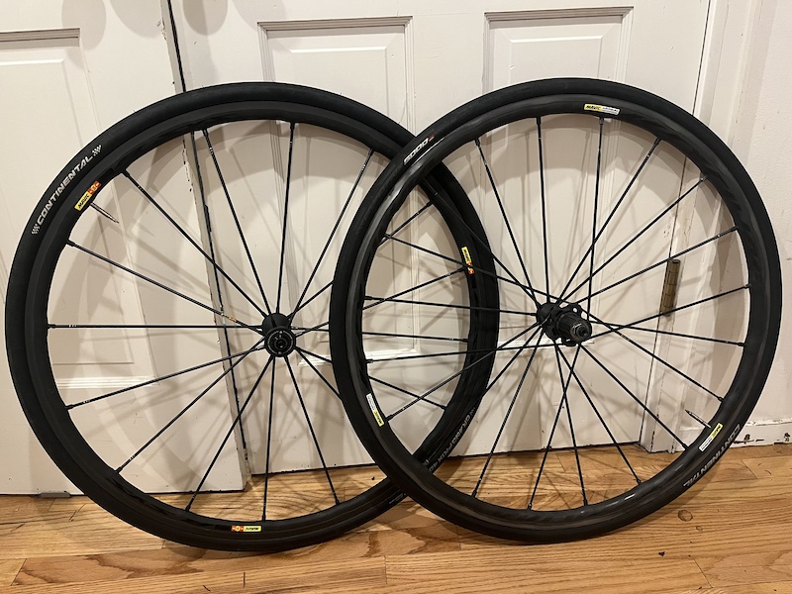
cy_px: 297
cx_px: 396
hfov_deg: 67.3
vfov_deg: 53.1
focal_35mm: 26
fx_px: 595
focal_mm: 5.1
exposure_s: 1/60
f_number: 1.6
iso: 400
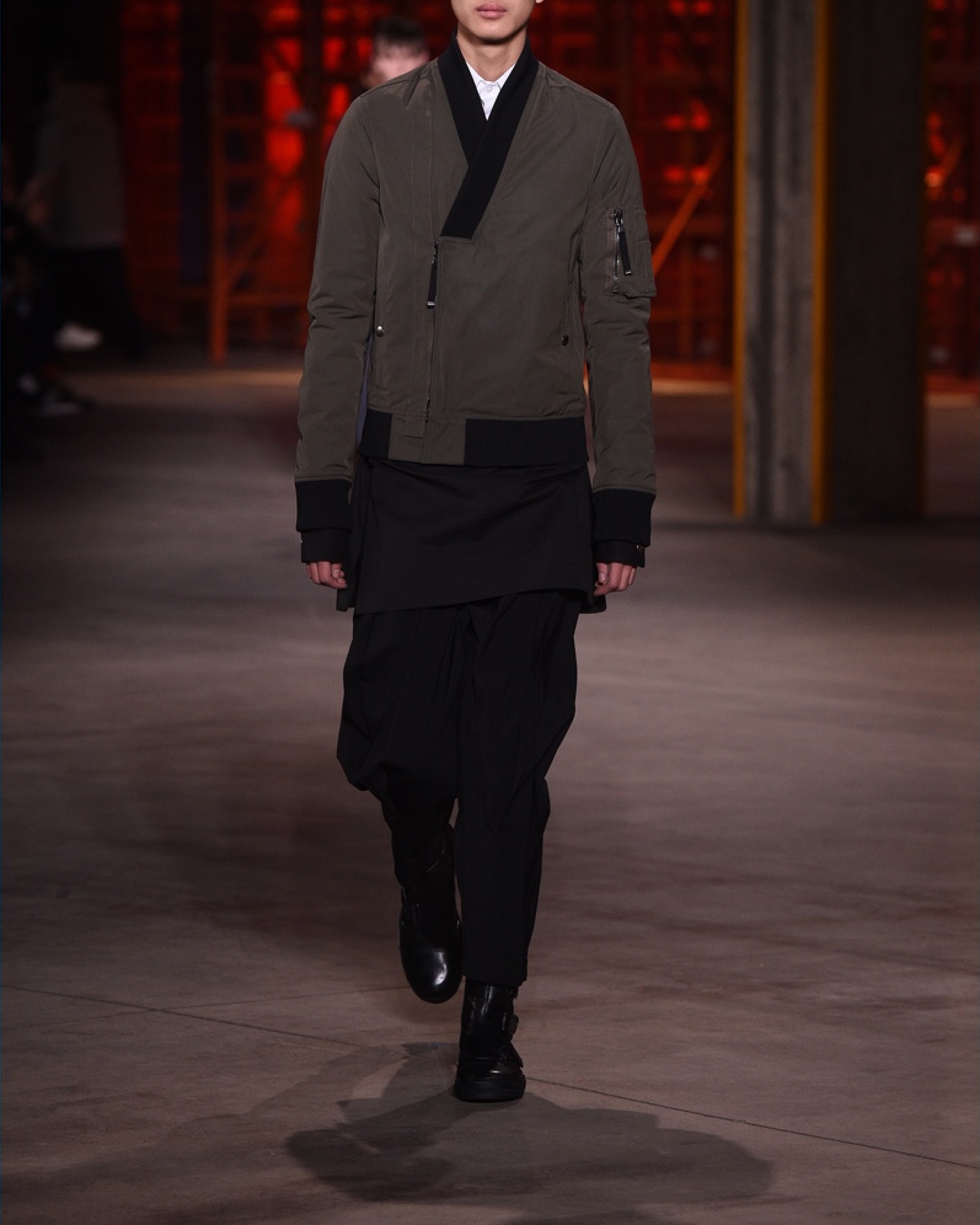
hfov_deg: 7.8
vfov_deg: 9.8
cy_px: 510
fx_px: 7177
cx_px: 491
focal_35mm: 198
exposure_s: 1/500
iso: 2500
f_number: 4.5
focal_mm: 175
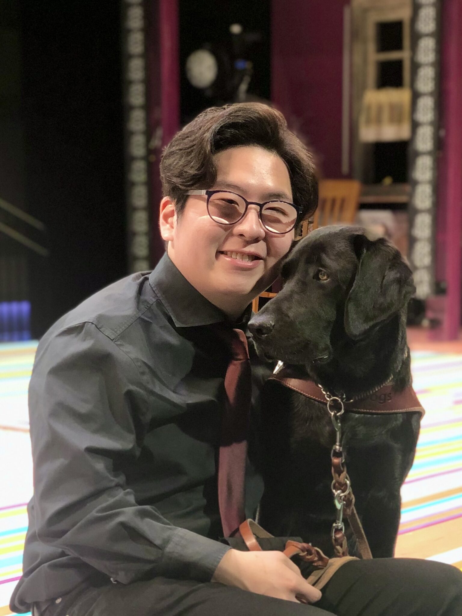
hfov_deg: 28.0
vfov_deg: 36.8
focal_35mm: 52
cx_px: 231
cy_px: 308
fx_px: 925
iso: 80
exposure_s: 1/55
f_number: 2.4
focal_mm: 6
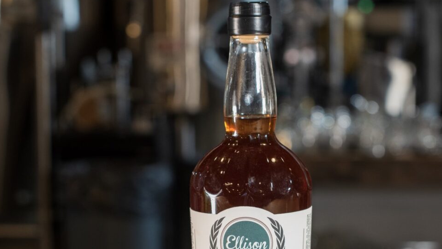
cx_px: 247
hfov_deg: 25.3
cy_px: 202
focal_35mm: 84
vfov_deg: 14.3
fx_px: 985
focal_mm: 50
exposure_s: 1/25
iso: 900
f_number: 5
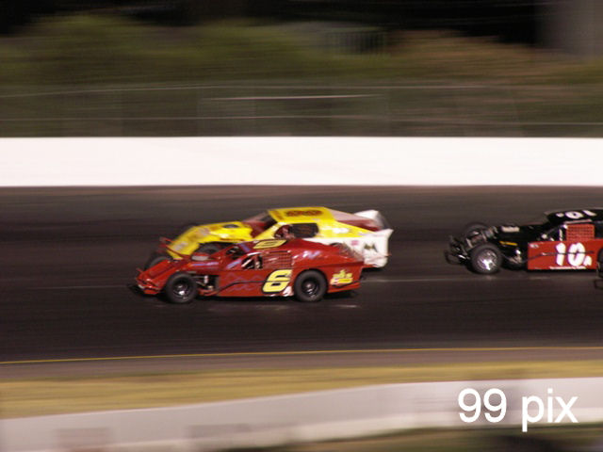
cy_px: 226
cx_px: 302
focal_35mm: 376
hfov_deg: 5.3
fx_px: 6550
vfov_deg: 4.0
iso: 160
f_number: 4.5
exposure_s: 1/10
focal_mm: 62.38
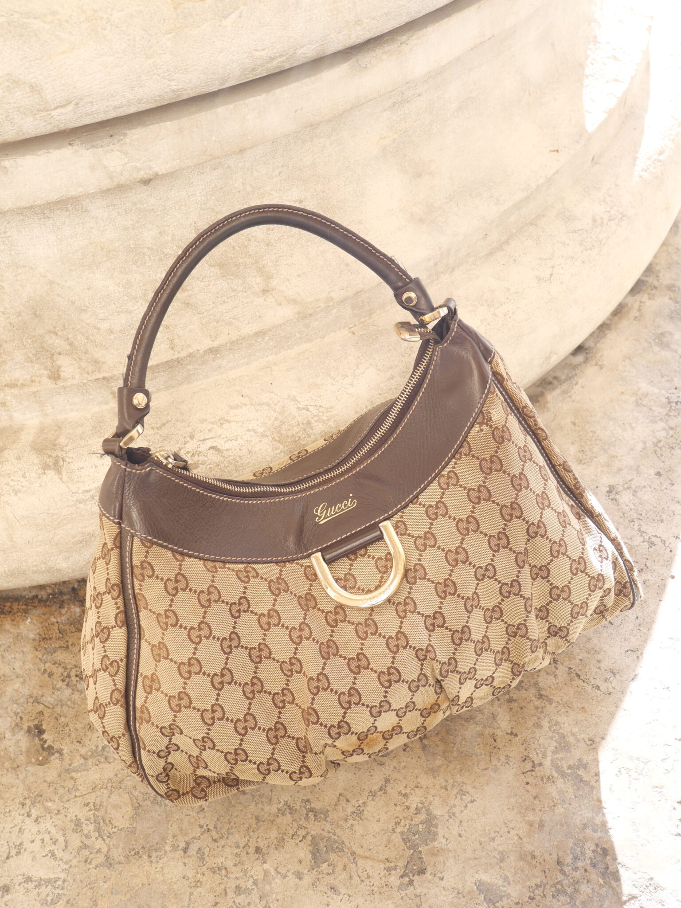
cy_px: 454
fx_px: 839
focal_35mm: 32
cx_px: 340
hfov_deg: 44.2
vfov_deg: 56.8
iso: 200
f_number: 4
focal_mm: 16
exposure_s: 1/100
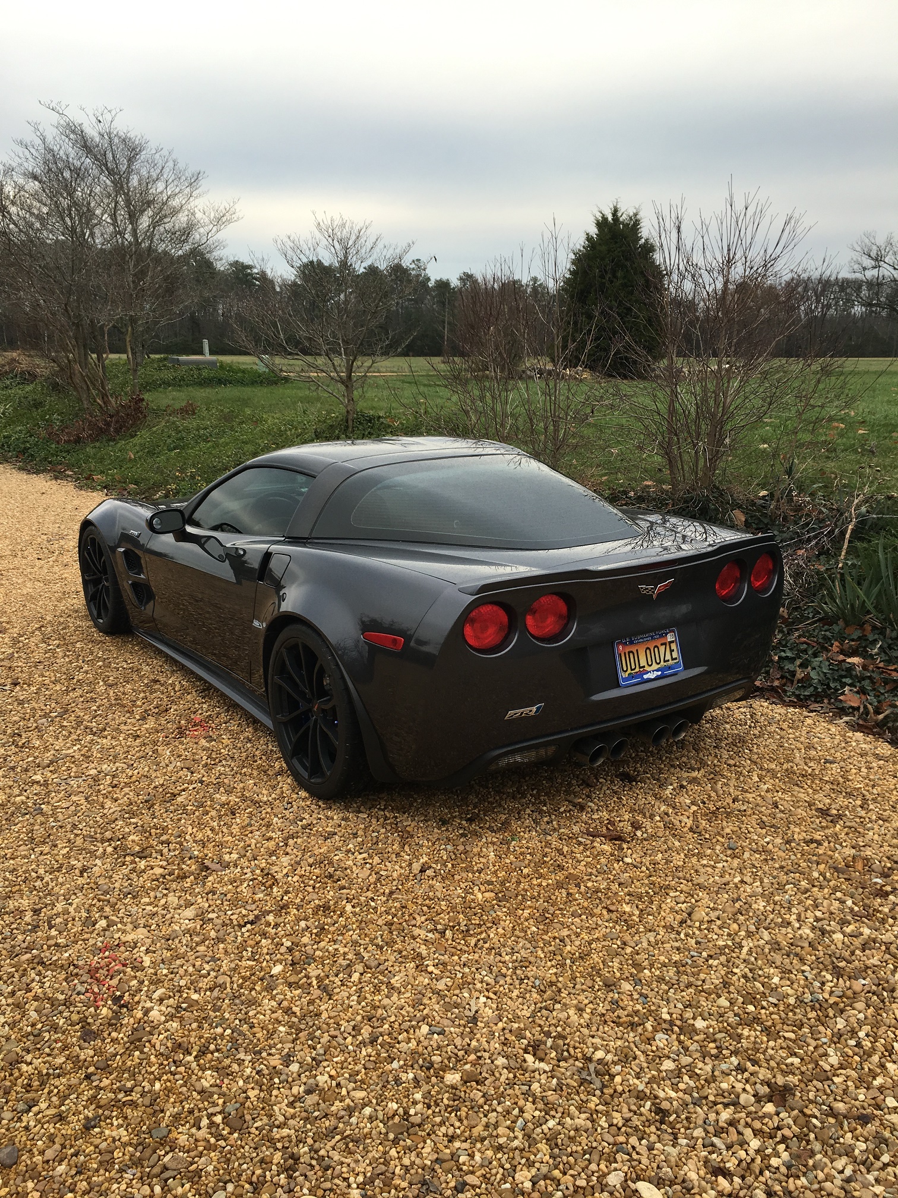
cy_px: 599
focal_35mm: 29
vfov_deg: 61.7
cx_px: 449
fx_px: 1003
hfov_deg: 48.2
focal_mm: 4.15
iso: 25
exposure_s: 1/208
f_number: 2.2
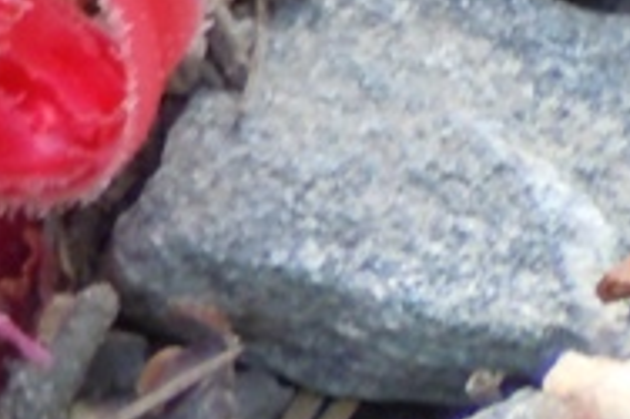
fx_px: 19443
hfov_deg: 1.9
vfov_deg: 1.2
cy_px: -339
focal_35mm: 1112
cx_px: -664
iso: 400
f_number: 5.6
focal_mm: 35
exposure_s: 1/200
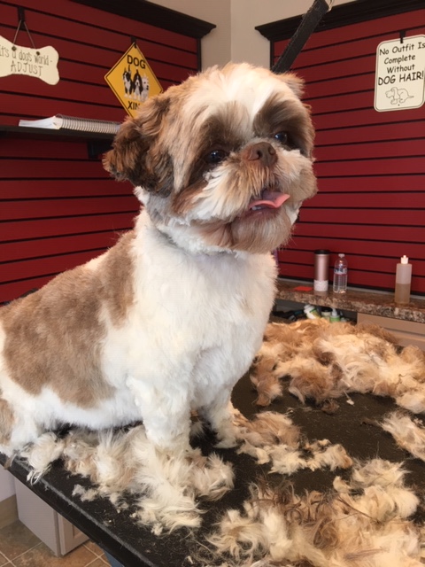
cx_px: 212
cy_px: 284
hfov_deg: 48.2
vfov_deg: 61.7
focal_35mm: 29
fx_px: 475
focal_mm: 4.15
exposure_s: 1/15
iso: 25
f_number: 2.2
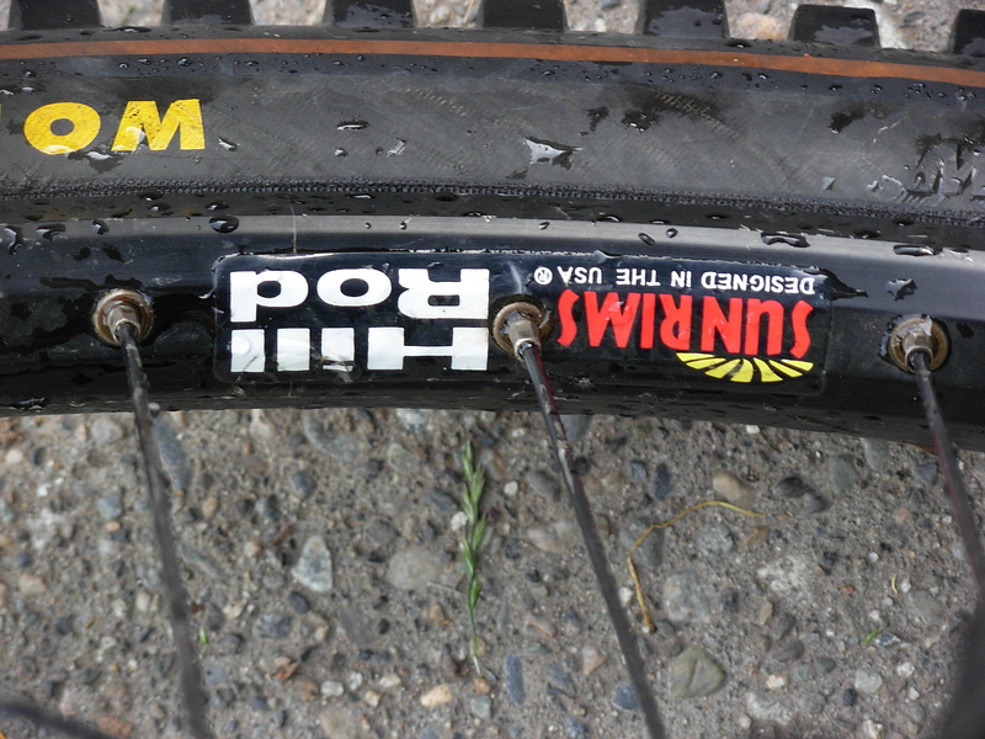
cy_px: 370
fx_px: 4041
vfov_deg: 10.4
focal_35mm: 142
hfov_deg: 13.9
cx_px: 492
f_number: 4.5
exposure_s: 1/38
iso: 79
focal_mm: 23.5
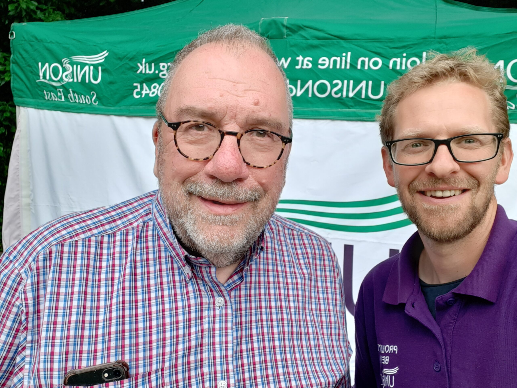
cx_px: 258
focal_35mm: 31
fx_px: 463
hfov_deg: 58.4
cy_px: 194
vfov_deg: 45.4
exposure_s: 1/258
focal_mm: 3.75
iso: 40
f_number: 2
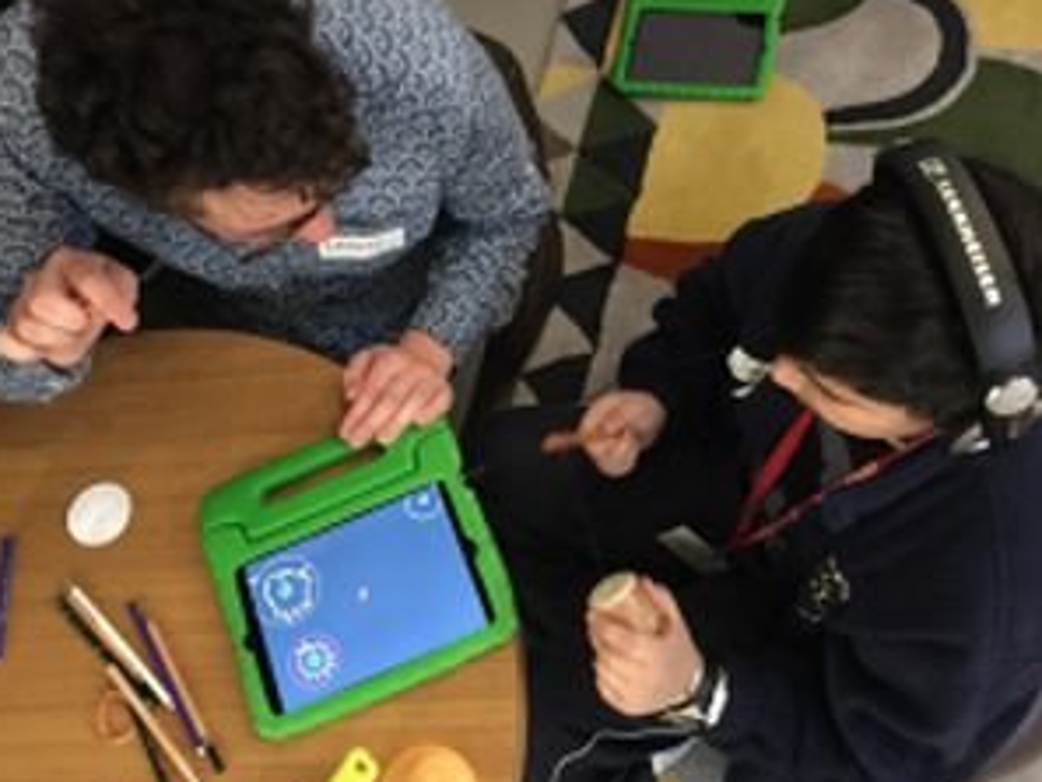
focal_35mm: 39
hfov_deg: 47.8
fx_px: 1174
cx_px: 512
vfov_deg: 36.8
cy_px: 403
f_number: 2.2
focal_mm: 4.15
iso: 500
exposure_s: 1/15
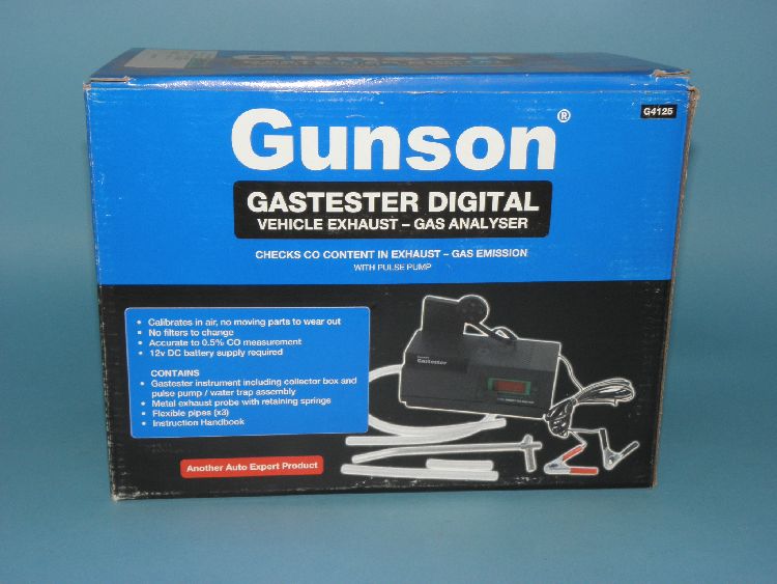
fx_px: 1055
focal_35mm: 47
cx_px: 388
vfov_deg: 30.9
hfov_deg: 40.4
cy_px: 292
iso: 100
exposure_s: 1/50
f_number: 5.6
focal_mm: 8.53
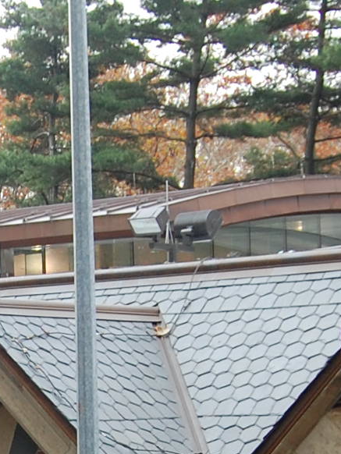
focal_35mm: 134
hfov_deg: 10.8
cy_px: 462
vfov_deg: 14.5
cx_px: -94
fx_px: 1759
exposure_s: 1/80
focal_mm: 18
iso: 400
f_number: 4.5
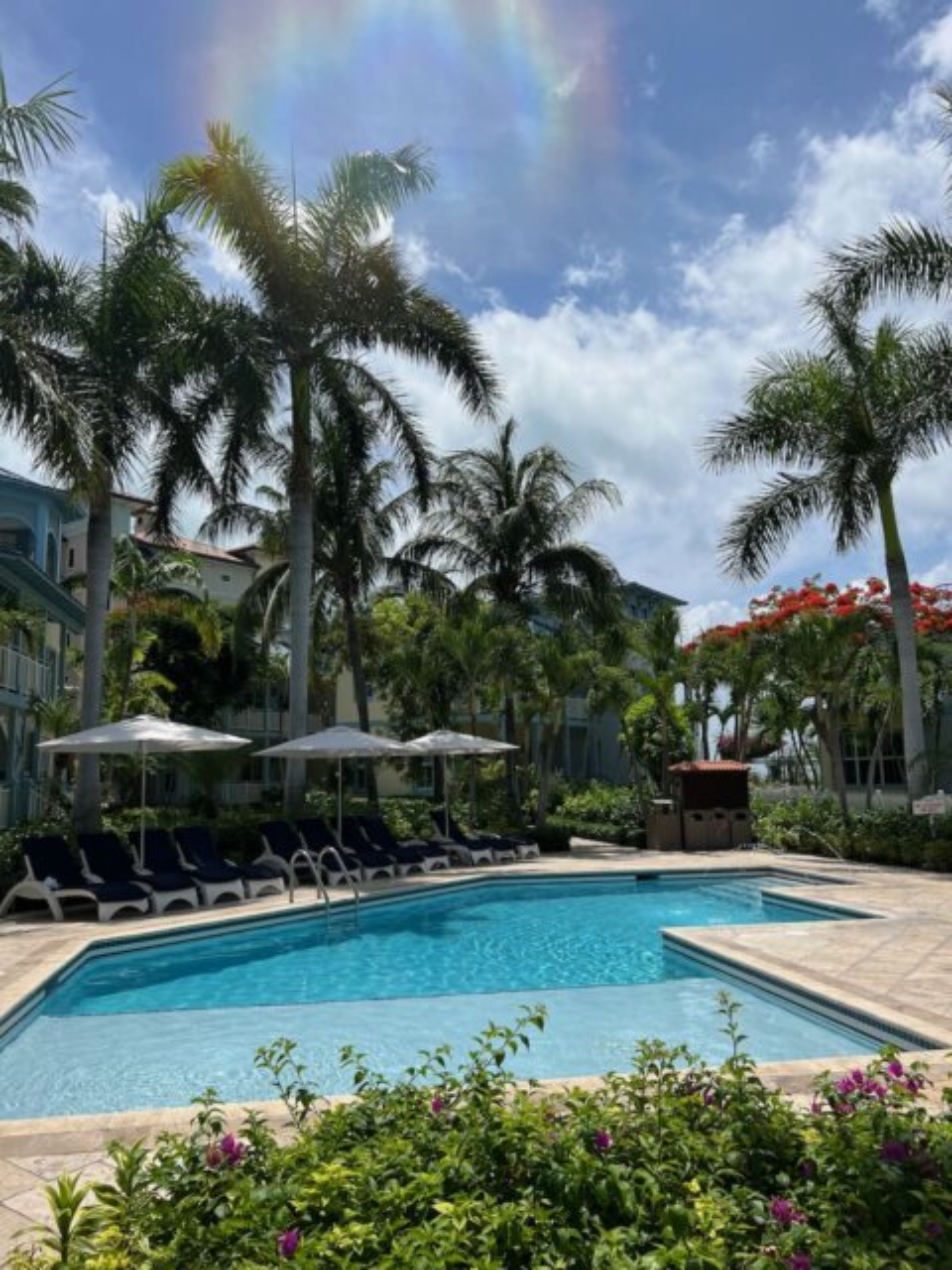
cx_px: 476
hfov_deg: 53.1
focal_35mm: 26
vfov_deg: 67.3
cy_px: 635
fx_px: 953
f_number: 1.5
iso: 50
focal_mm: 5.7
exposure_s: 1/7463
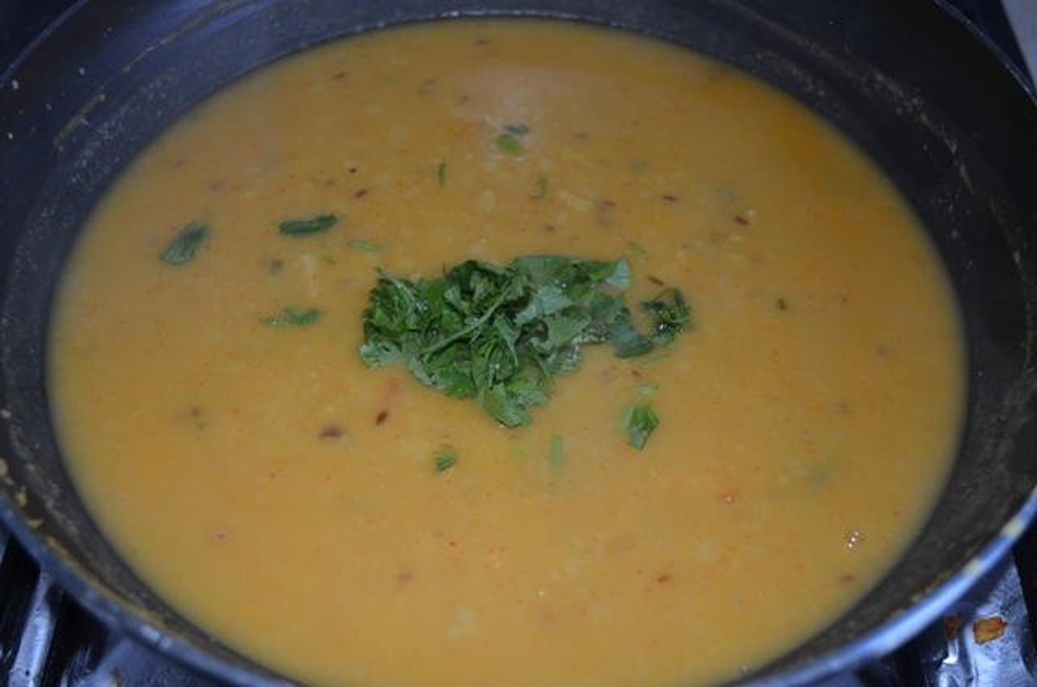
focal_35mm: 44
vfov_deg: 30.7
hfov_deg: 45.0
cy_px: 344
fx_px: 1251
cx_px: 518
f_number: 4.5
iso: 640
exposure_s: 1/60
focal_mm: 29
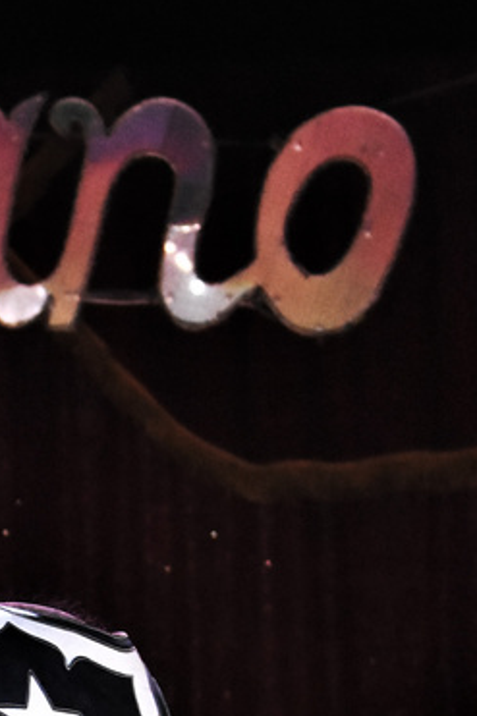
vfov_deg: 6.3
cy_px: 861
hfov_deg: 4.2
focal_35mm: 327
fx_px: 6514
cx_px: -104
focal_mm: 75
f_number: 3.2
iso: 5000
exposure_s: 1/200
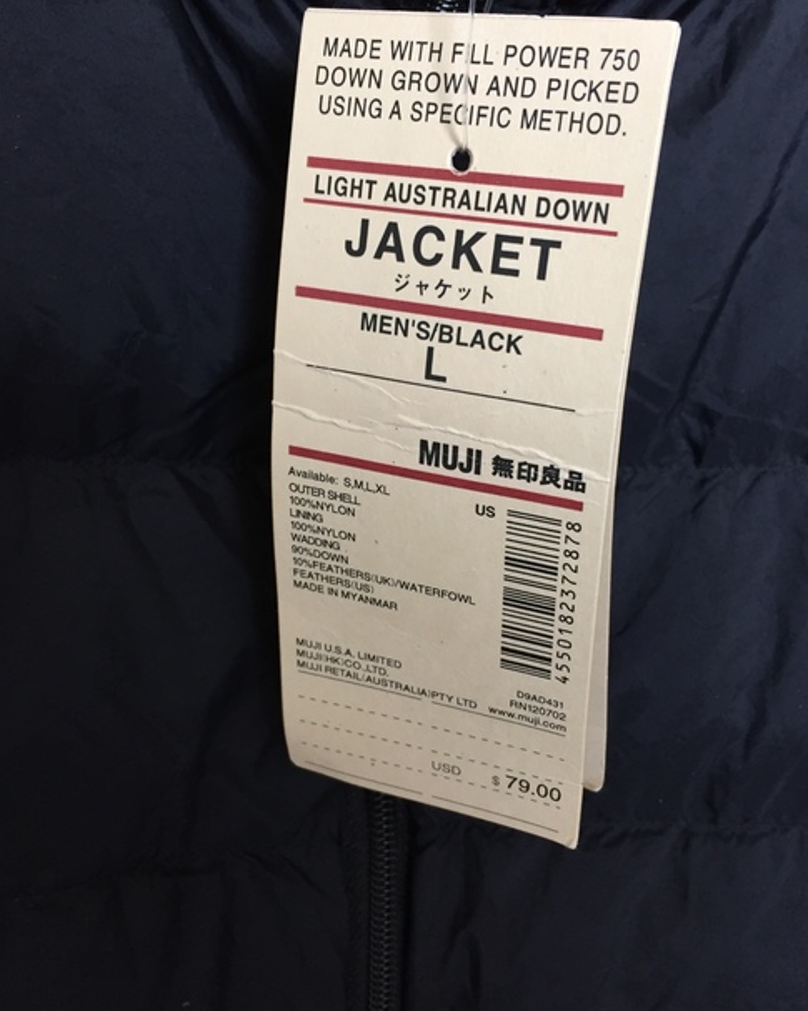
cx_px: 414
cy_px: 485
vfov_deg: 51.5
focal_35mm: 35
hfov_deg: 42.2
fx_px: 1047
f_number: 2.2
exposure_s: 1/30
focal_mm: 4.15
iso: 50
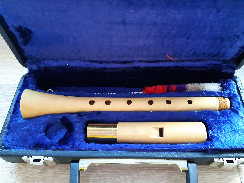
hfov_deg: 67.3
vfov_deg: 53.1
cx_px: 122
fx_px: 183
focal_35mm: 26
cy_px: 92
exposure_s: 1/25
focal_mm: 3.9
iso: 500
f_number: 1.7
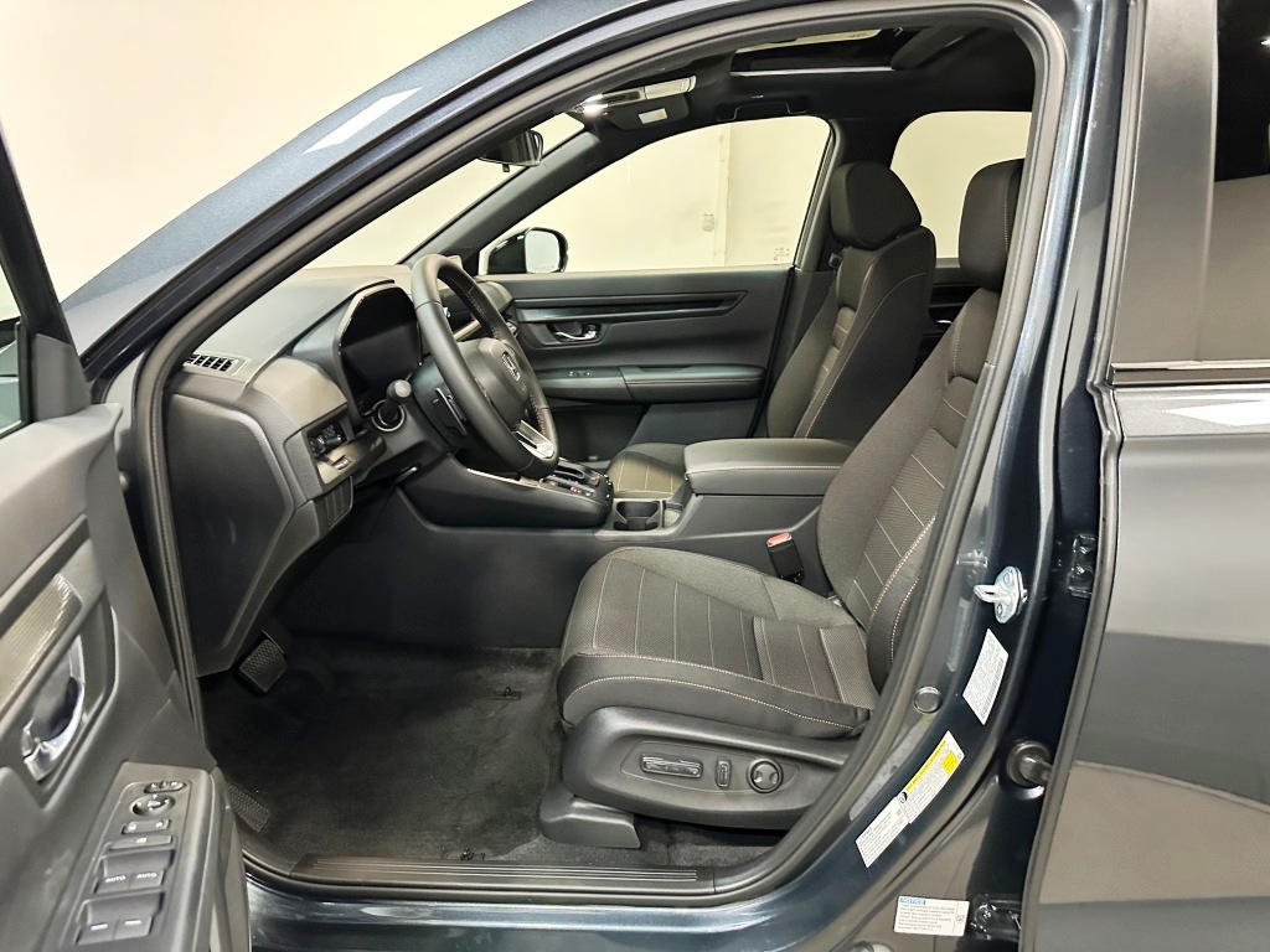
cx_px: 635
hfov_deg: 71.6
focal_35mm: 24
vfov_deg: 56.8
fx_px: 881
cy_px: 476
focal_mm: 6.86
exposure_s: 1/40
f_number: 1.78
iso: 1000
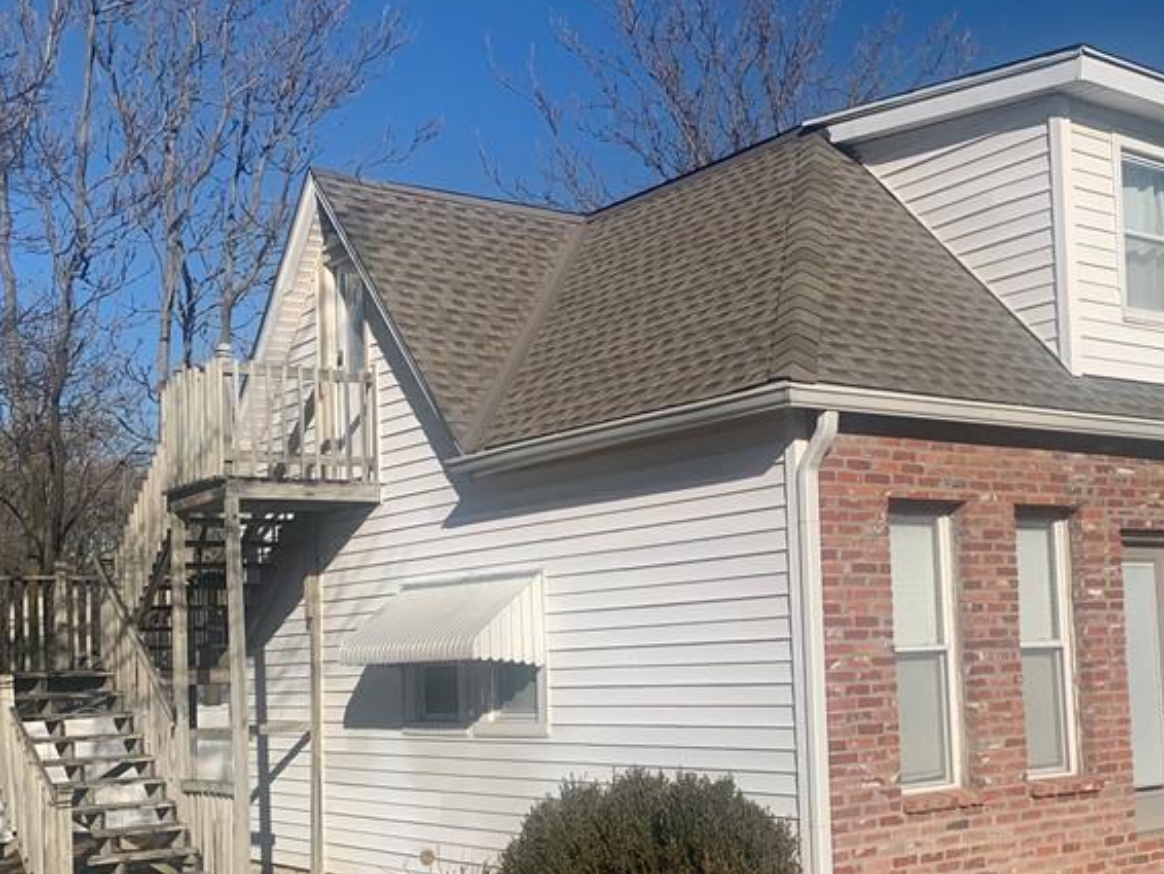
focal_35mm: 47
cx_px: 808
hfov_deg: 39.8
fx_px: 1581
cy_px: 603
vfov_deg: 30.6
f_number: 1.8
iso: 25
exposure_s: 1/4464
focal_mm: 4.25
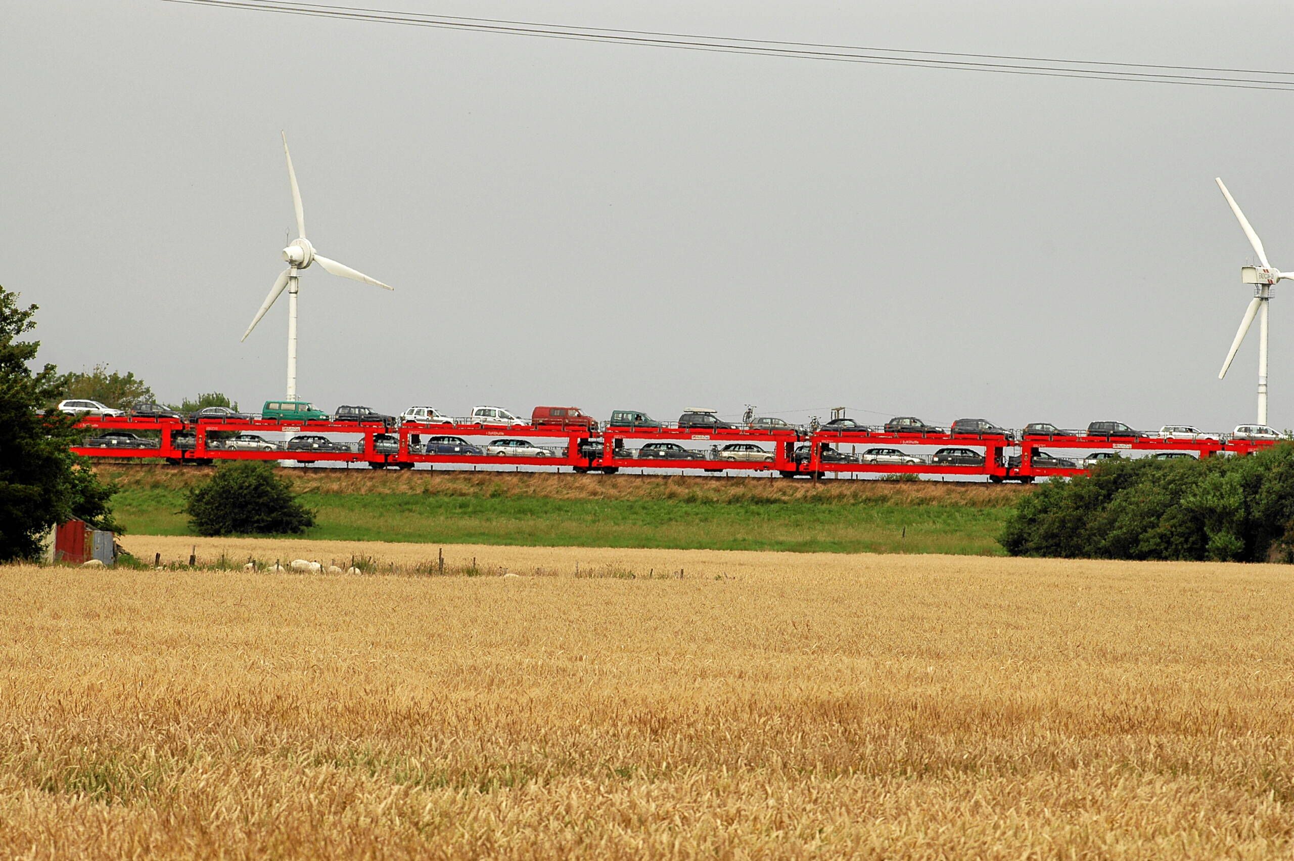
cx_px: 647
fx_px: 7272
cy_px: 430
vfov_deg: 6.8
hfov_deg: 10.2
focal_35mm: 202
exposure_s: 1/800
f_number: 7.1
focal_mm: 135
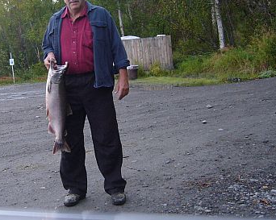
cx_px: 69
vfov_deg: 25.3
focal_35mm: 60
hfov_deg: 30.9
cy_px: 91
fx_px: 490
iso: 100
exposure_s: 1/15
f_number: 2.8
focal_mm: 5.8
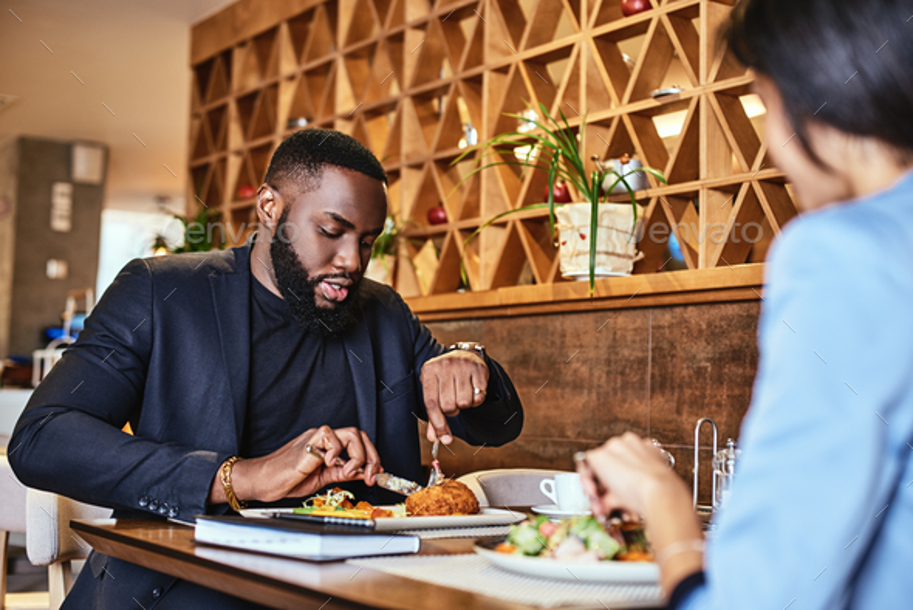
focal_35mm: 50
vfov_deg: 27.0
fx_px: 1269
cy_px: 305
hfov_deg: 39.6
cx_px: 456
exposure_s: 1/40
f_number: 3.2
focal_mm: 50
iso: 400
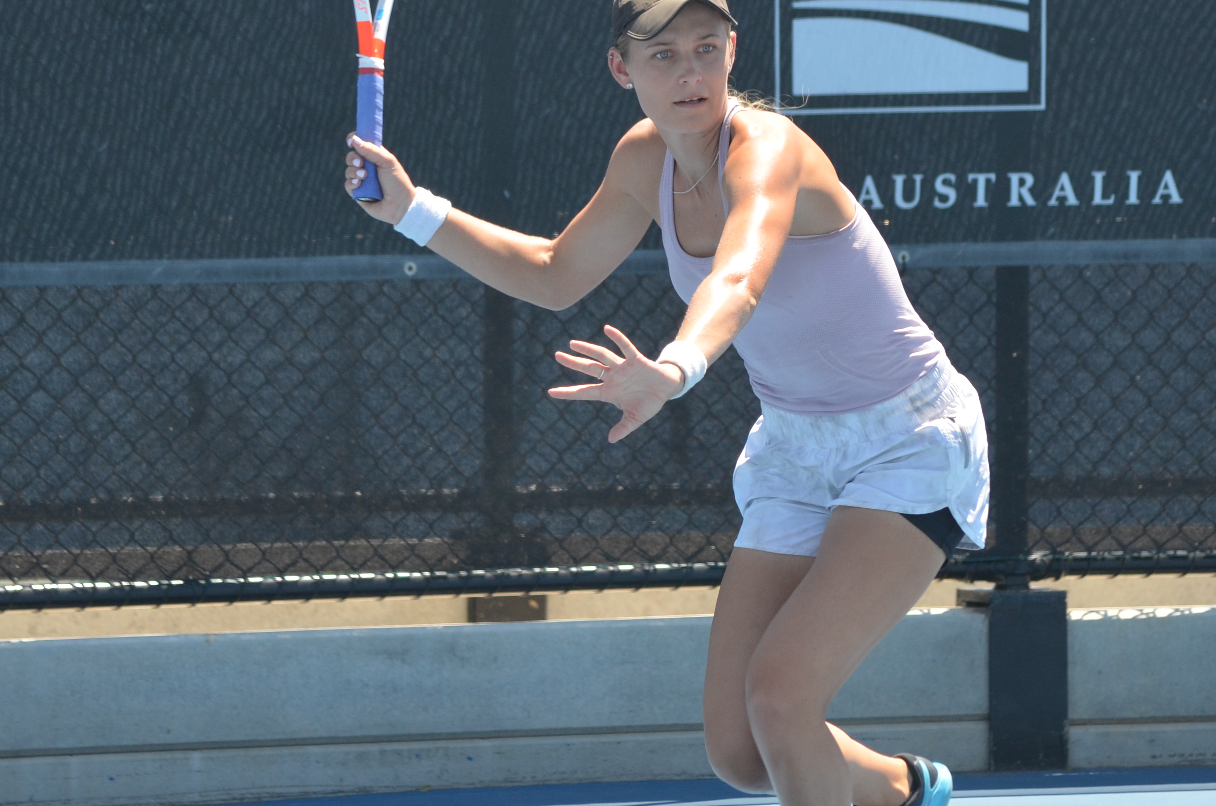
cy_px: 351
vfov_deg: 3.4
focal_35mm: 400
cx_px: 585
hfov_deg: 5.2
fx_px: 13483
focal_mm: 150
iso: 400
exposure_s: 1/1000
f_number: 4.8
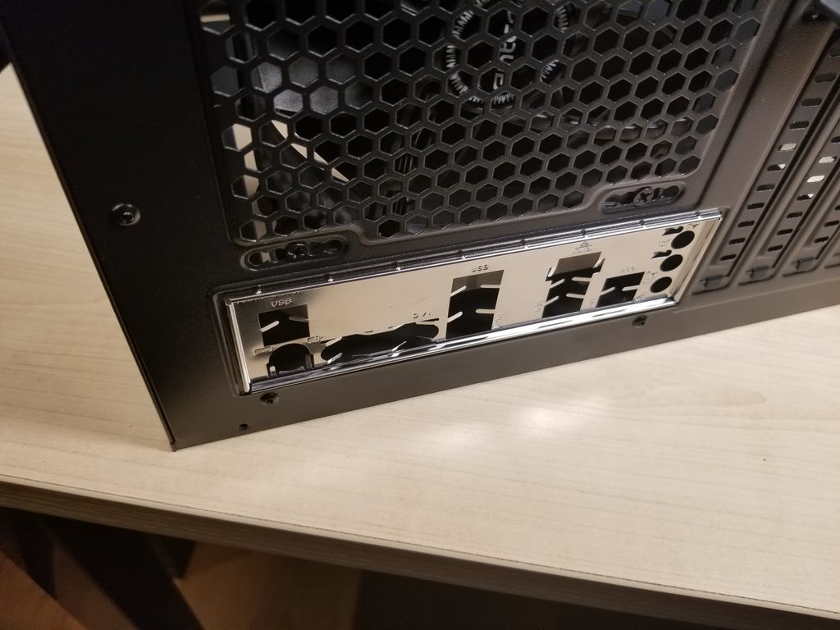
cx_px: 420
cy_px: 315
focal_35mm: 26
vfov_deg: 53.1
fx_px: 631
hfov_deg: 67.3
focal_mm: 4.25
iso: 160
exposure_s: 1/120
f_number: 1.7
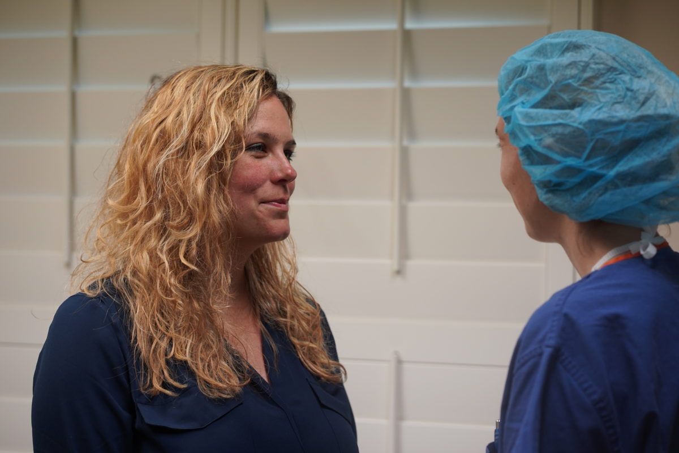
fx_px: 1603
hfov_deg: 23.9
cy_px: 226
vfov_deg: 16.1
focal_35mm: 85
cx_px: 340
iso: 800
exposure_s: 1/160
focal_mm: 85
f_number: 4
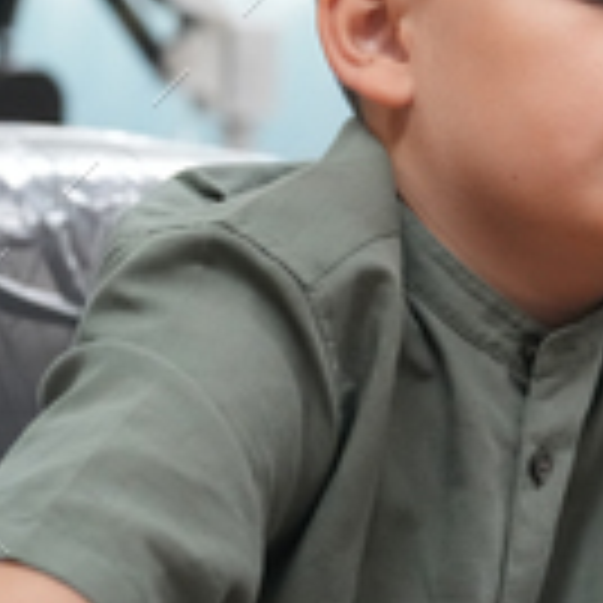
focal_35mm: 187
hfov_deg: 8.9
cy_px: -65
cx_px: 1184
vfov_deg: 9.3
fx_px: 3685
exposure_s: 1/571
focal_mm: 50
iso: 5000
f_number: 2.5
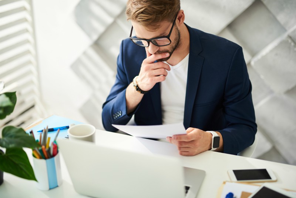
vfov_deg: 27.0
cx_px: 148
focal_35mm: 50
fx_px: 411
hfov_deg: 39.6
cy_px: 99
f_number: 1.4
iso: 100
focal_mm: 50
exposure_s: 1/160
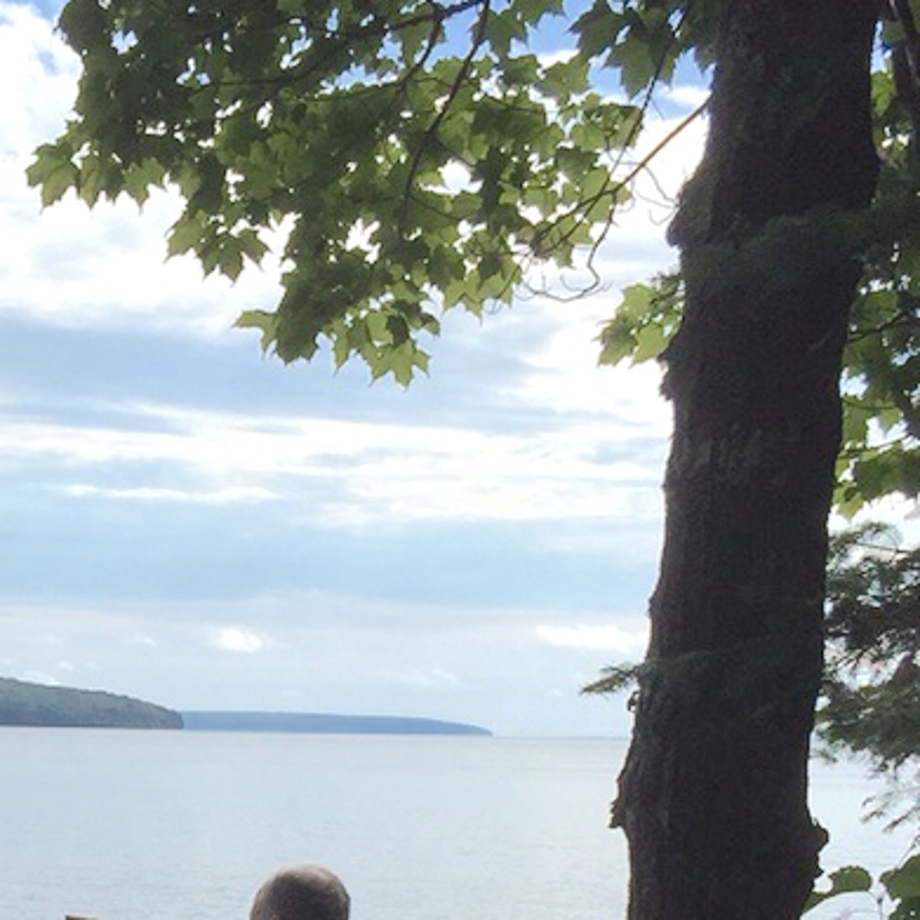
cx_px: 104
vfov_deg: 19.9
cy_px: 960
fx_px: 2526
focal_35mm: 84
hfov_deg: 20.3
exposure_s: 1/3300
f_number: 2.2
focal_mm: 4.15
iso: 32
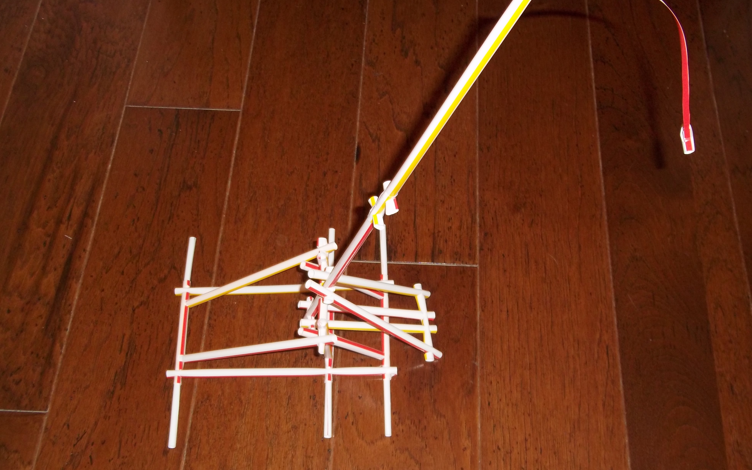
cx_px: 378
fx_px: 799
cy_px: 255
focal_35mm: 39
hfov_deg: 50.4
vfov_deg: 32.7
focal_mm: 6.5
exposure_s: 1/30
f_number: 3.1
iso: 160
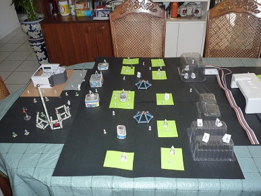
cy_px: 97
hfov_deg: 58.4
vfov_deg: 45.4
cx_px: 132
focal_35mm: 31
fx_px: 234
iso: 160
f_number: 3.4
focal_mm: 5.3
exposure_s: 1/30
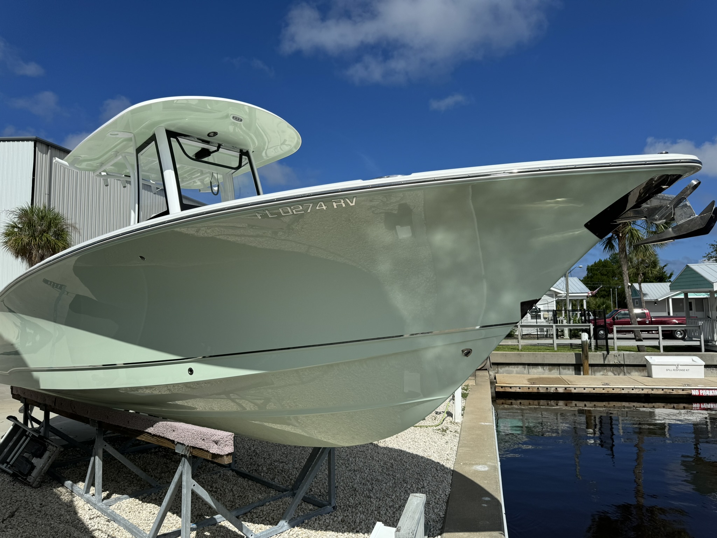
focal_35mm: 24
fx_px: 497
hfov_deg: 71.6
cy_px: 269
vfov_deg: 56.8
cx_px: 358
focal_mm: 6.76
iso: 80
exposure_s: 1/10417
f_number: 1.78
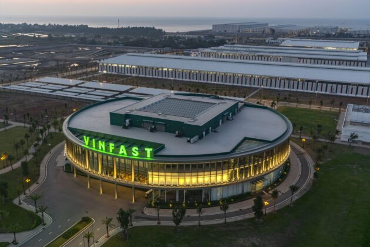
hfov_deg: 54.4
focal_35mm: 35
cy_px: 124
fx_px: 360
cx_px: 185
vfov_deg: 37.9
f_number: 4
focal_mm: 35
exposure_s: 1/25
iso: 800
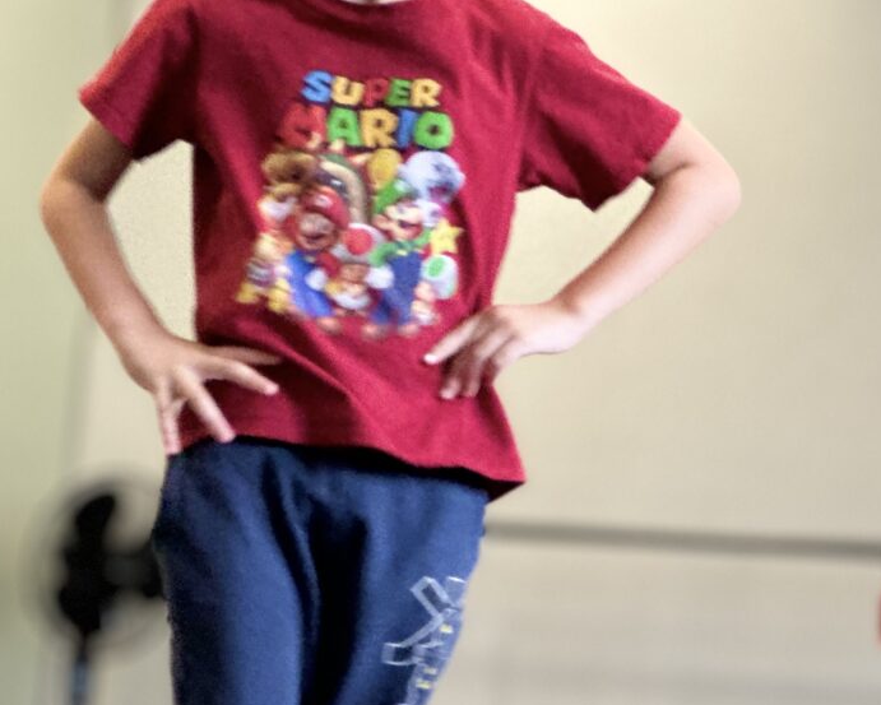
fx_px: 4355
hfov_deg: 11.5
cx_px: 357
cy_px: 366
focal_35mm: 167
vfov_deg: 9.3
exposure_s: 1/40
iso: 160
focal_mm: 9
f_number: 2.8
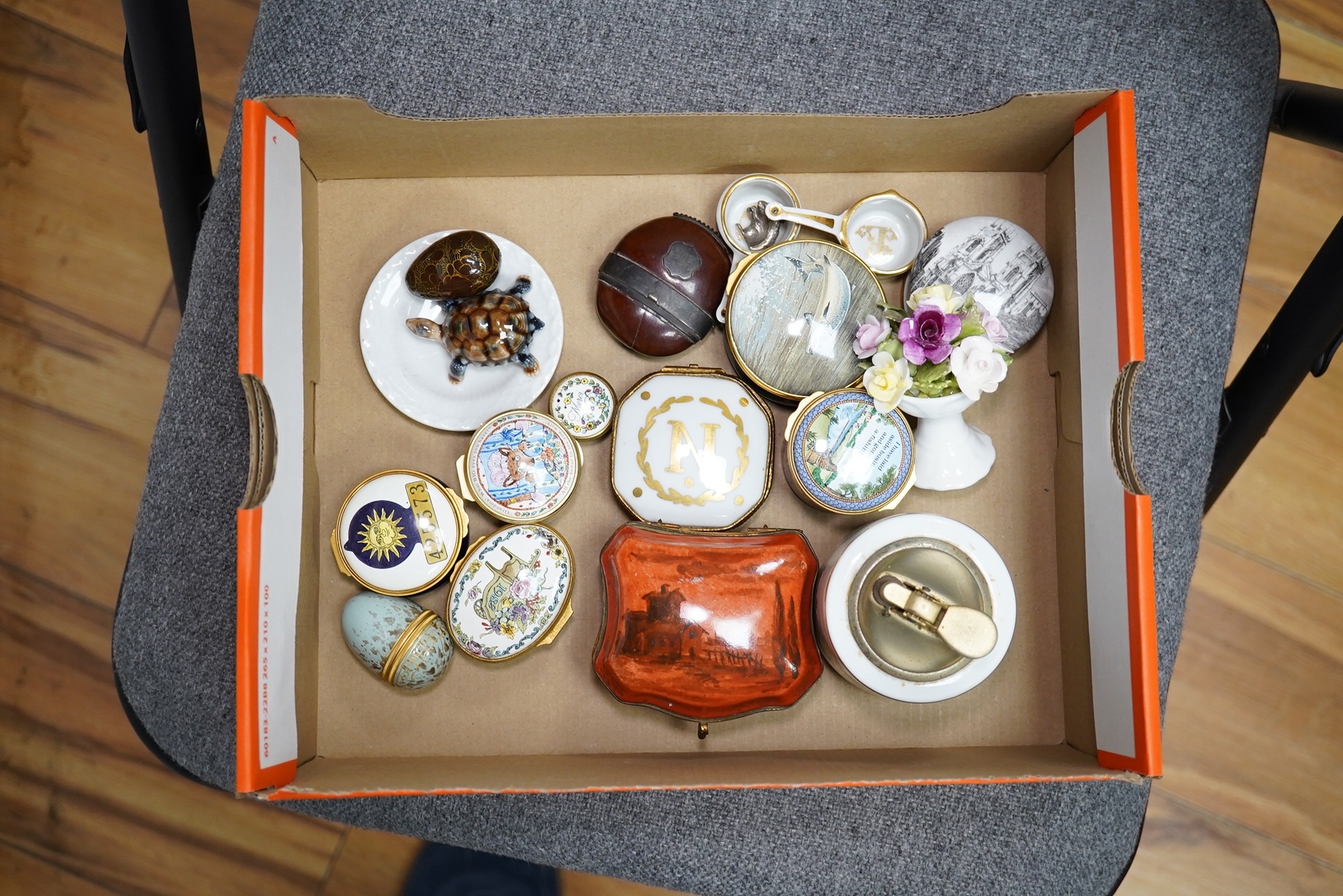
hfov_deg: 43.6
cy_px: 448
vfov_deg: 29.9
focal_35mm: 45
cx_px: 672
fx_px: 1679
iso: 1000
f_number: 5.6
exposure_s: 1/125
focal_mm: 30
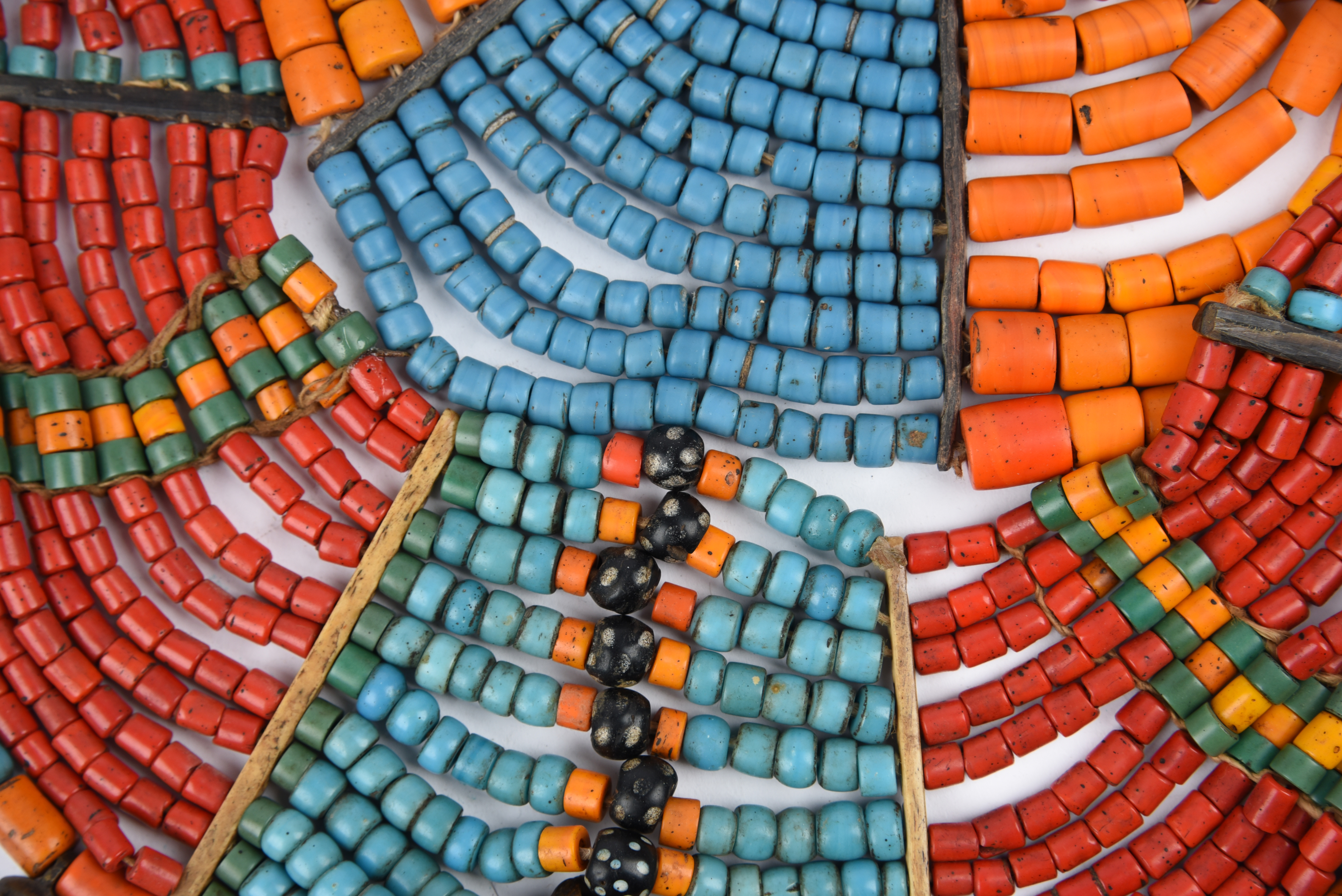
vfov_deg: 16.1
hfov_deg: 23.9
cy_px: 448
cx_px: 671
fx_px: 3170
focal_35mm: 85
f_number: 11
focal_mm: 85
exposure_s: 1/100
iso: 400
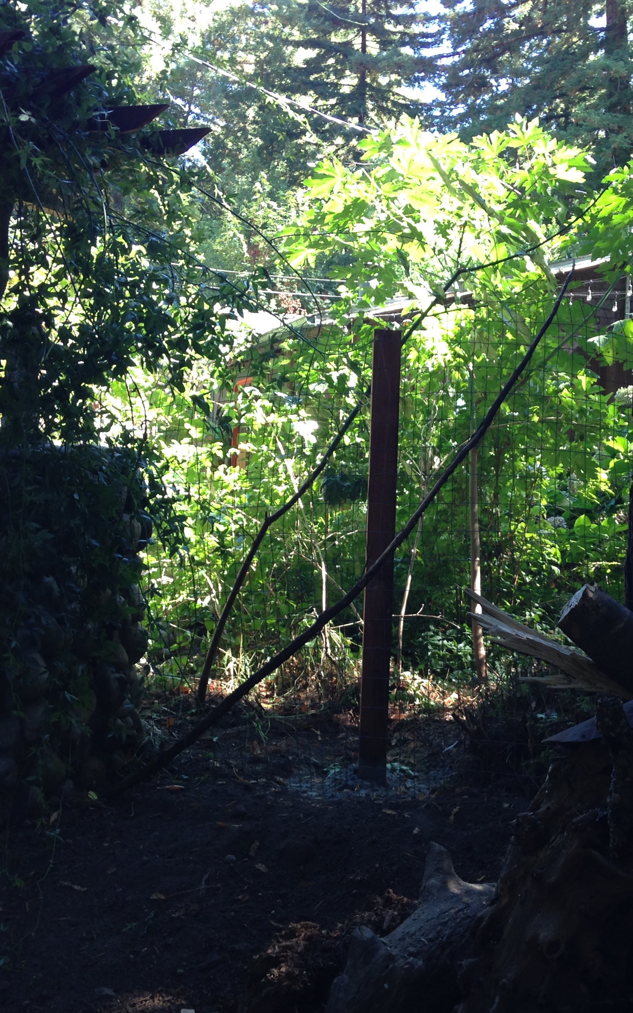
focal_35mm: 47
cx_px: 436
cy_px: 509
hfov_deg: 27.2
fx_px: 1297
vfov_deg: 42.6
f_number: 2.4
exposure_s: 1/40
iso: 50
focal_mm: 4.12
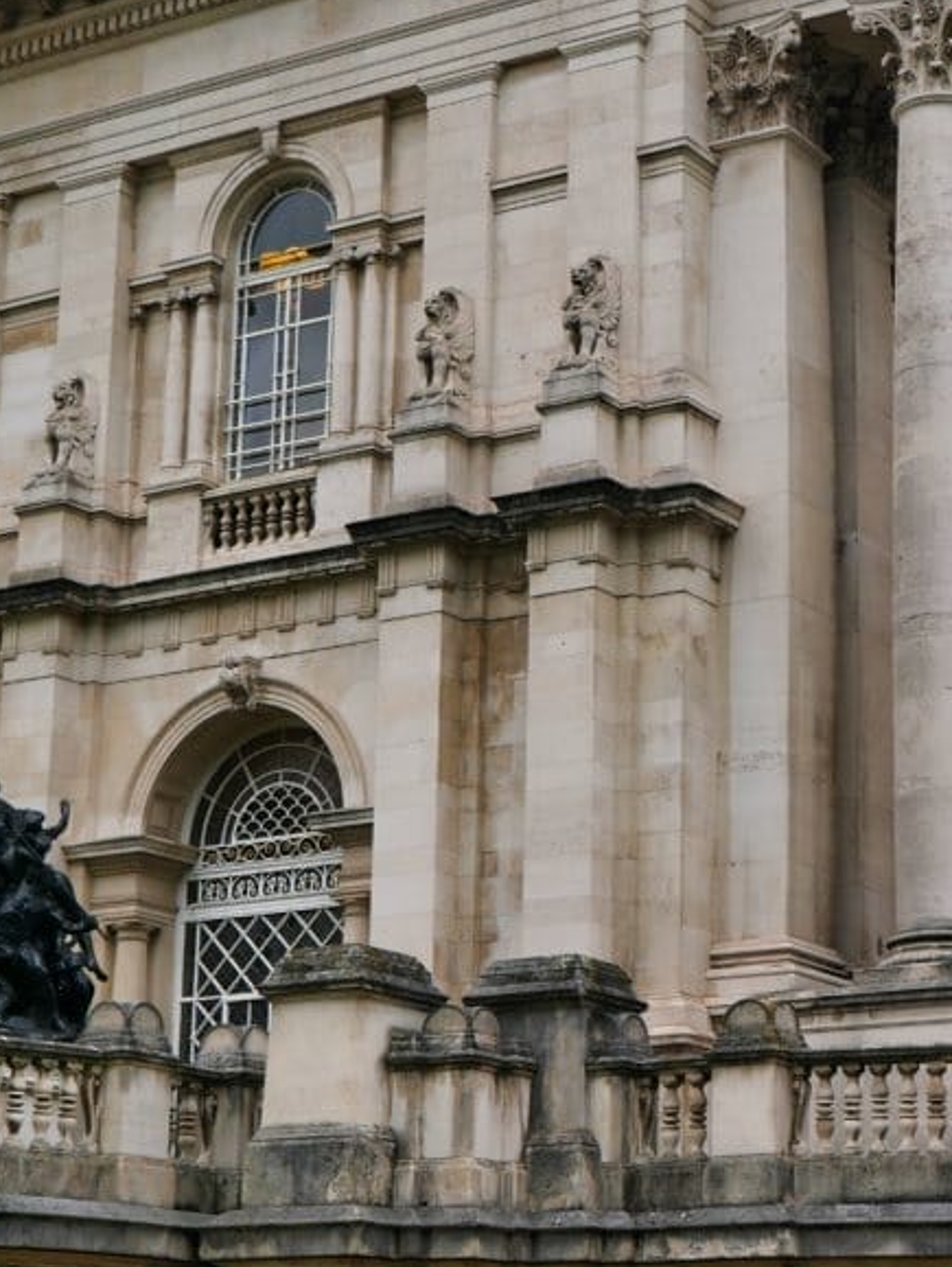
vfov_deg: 22.5
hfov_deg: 16.9
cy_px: 720
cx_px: 677
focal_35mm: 87
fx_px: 3187
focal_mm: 21
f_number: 4.6
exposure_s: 1/400
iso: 100
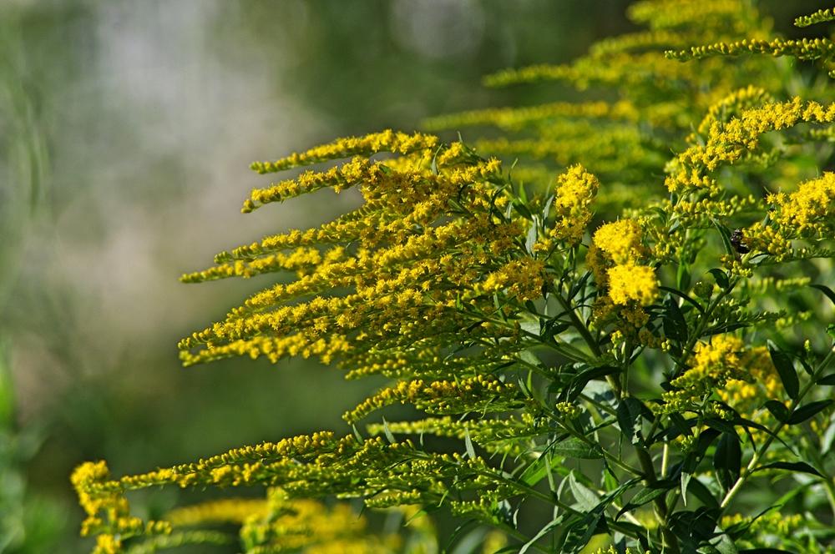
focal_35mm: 450
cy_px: 277
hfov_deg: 4.6
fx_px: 10424
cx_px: 418
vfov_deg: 3.0
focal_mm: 300
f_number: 10
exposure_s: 1/400
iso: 200
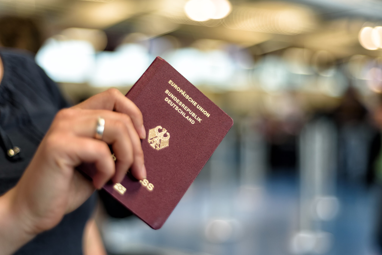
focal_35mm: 50
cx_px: 191
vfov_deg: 27.0
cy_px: 128
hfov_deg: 39.6
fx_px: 531
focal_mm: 50
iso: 200
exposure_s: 1/160
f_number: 1.8
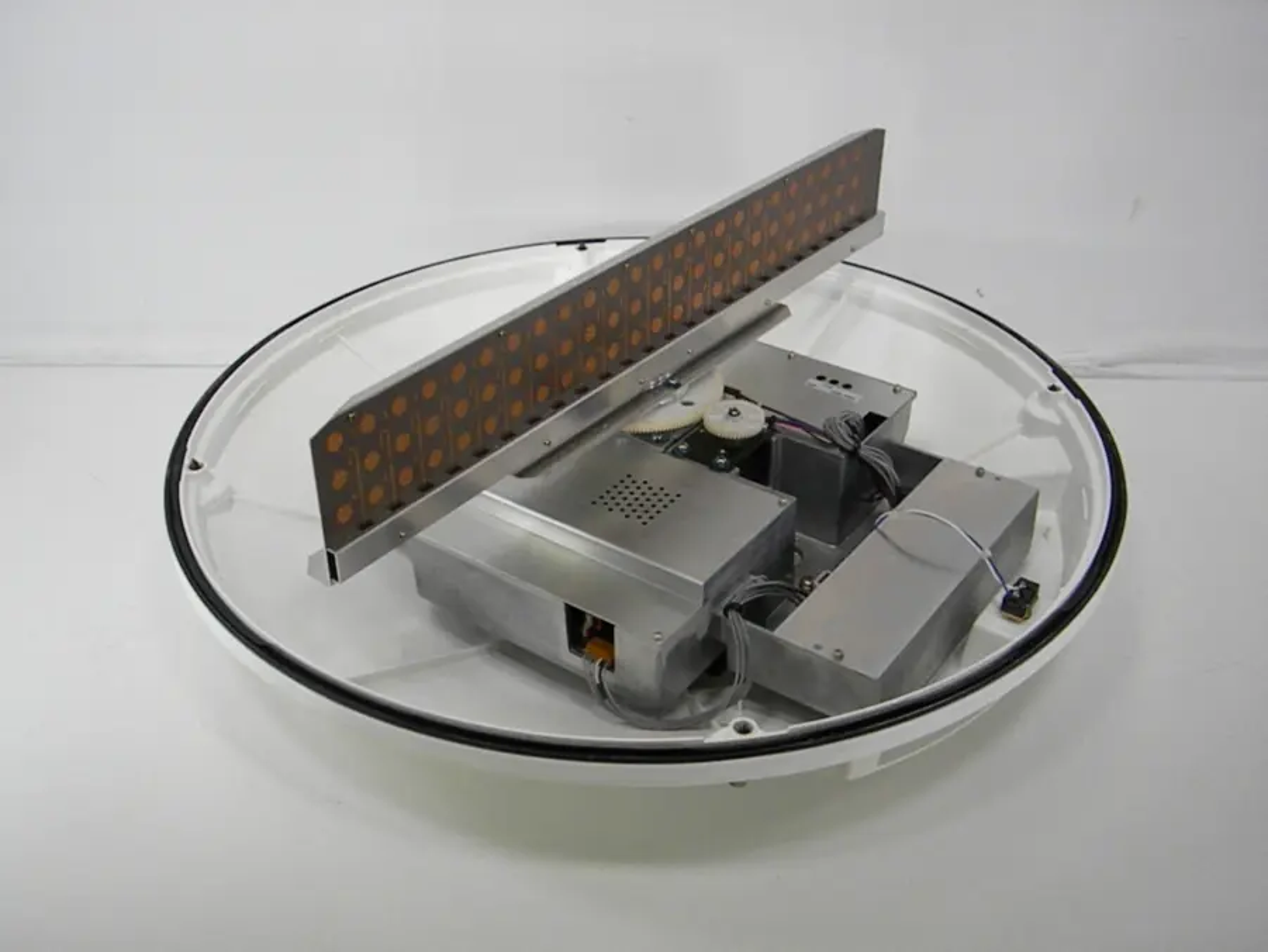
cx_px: 634
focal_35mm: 36
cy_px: 476
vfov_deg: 39.7
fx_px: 1319
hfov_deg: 51.3
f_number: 3.7
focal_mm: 6.4
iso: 720
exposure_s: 1/610
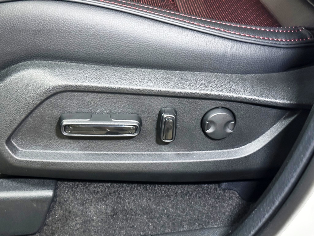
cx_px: 157
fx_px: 435
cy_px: 118
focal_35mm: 48
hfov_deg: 39.7
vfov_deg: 30.3
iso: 640
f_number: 1.78
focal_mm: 6.86
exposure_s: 1/24
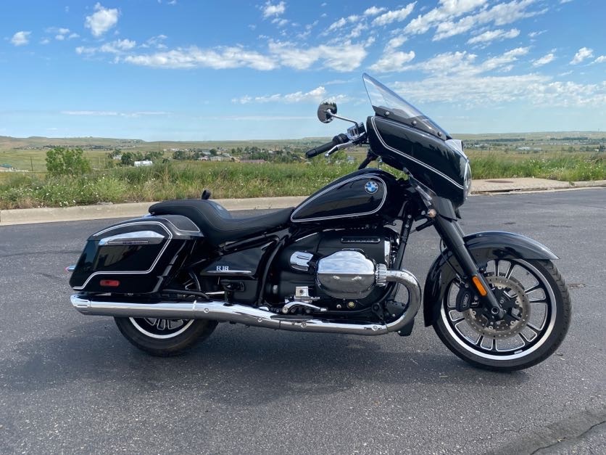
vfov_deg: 53.1
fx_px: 455
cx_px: 303
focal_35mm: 26
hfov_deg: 67.3
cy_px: 228
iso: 32
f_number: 1.8
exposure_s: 1/2183
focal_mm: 4.25
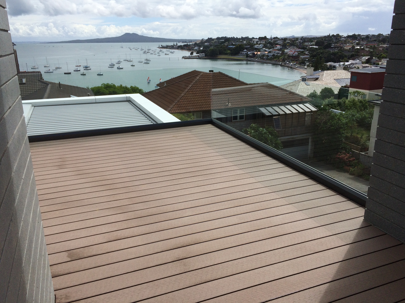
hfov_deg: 61.7
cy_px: 152
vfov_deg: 48.2
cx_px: 202
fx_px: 339
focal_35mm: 29
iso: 32
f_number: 2.2
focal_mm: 4.15
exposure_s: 1/3425
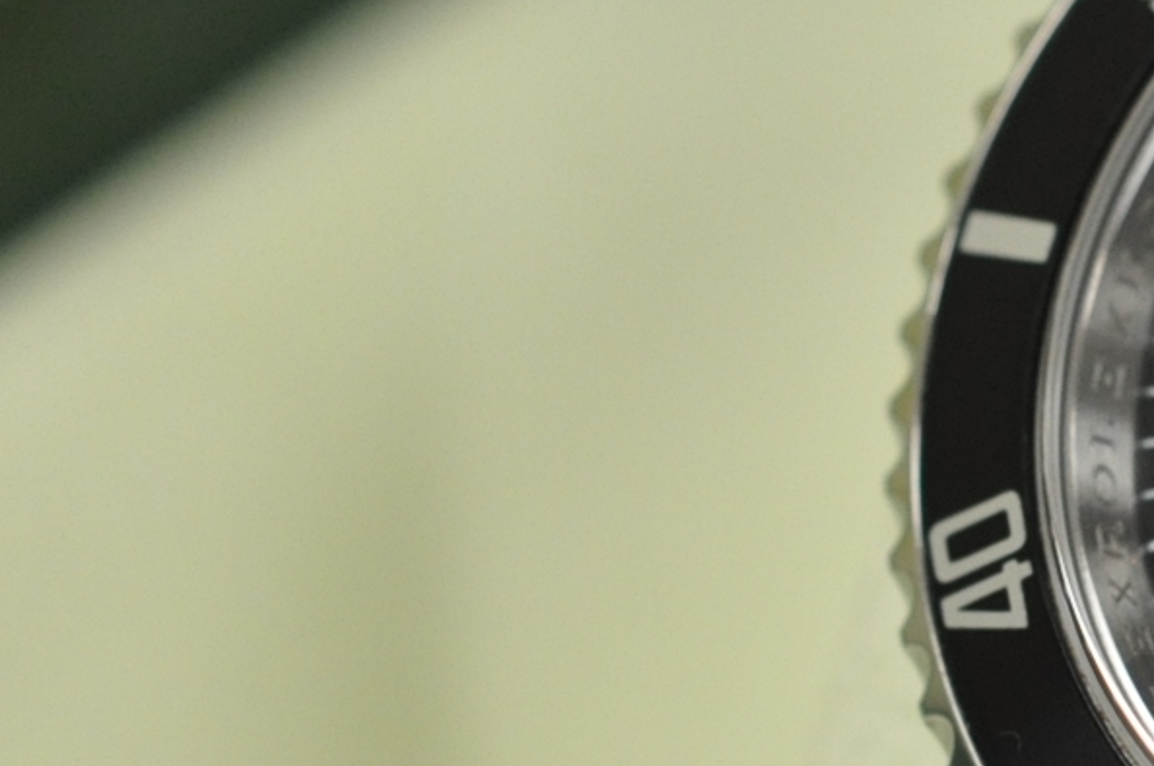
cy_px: 434
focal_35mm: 325
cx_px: 1646
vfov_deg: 4.2
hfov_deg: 6.3
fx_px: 10401
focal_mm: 60
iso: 800
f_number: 5
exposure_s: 1/125
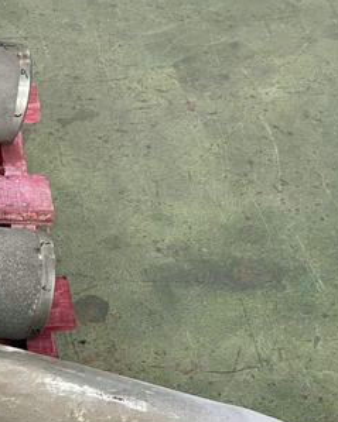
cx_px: -221
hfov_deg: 18.8
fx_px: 851
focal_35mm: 68
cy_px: 366
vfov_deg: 27.1
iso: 125
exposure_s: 1/79
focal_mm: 4.25
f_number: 1.8
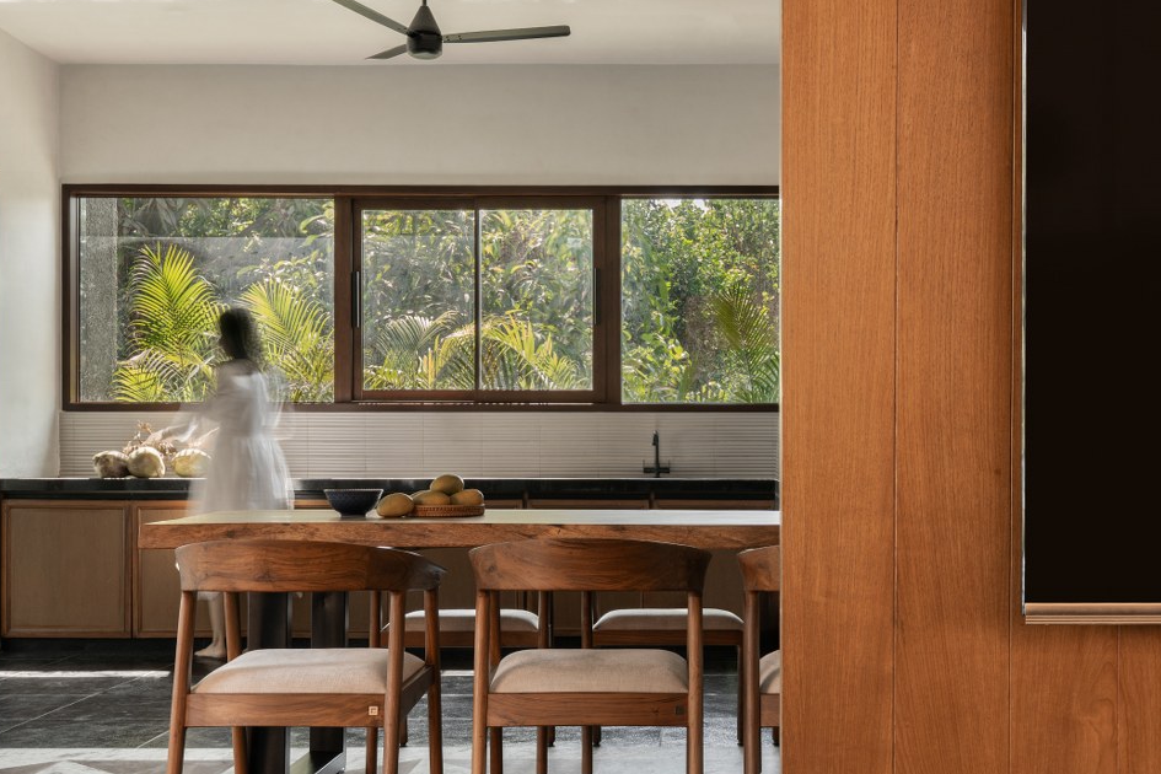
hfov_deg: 45.7
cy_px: 461
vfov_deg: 31.3
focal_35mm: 43
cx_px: 601
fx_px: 1376
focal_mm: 31.5
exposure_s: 1/2
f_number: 10
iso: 125
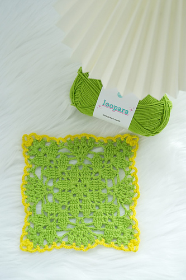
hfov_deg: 19.4
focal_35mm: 70
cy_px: 140
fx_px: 543
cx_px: 93
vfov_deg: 28.9
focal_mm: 70
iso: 3200
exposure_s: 1/500
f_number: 7.1
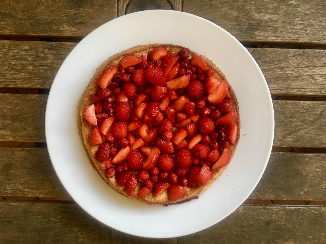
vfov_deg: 48.2
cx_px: 163
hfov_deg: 61.7
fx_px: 273
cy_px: 122
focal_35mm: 29
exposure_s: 1/33
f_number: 2.2
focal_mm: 4.15
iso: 100
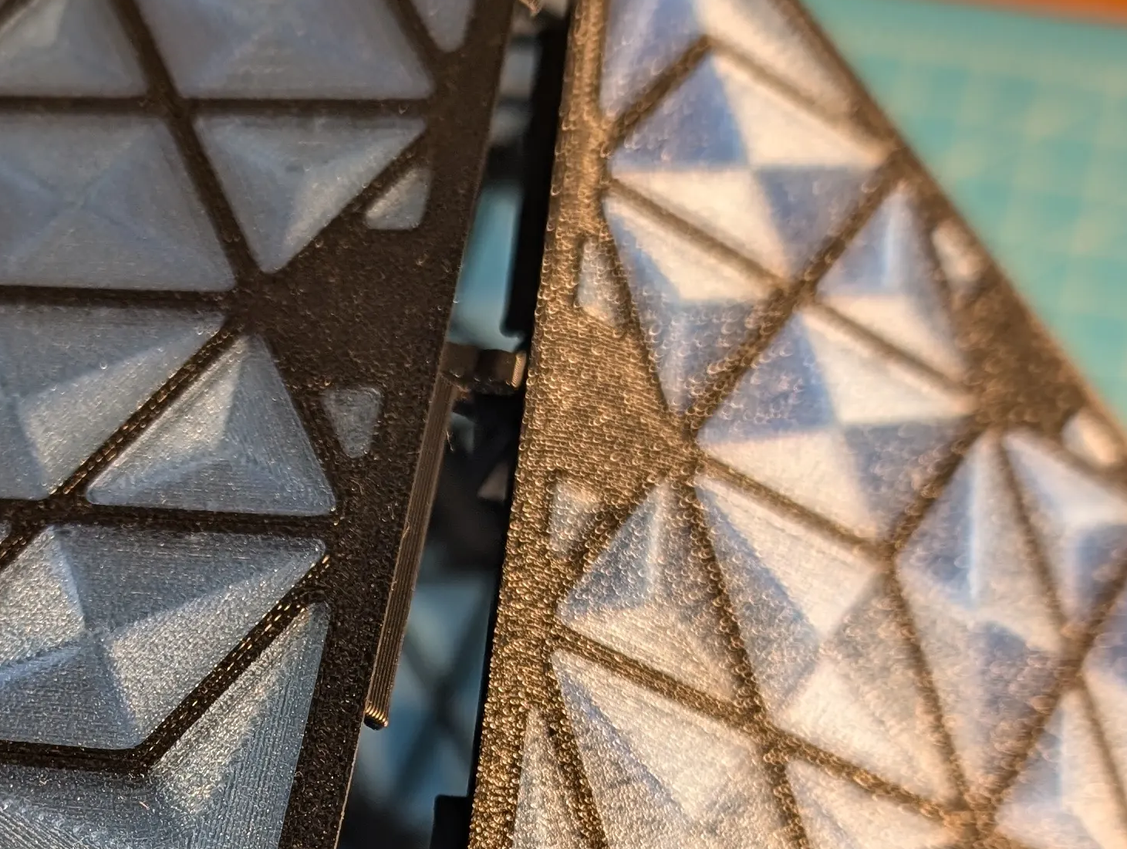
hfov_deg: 28.3
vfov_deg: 21.6
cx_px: 213
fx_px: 2184
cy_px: 742
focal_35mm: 67
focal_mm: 6.9
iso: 18
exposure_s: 1/66.8
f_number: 1.68
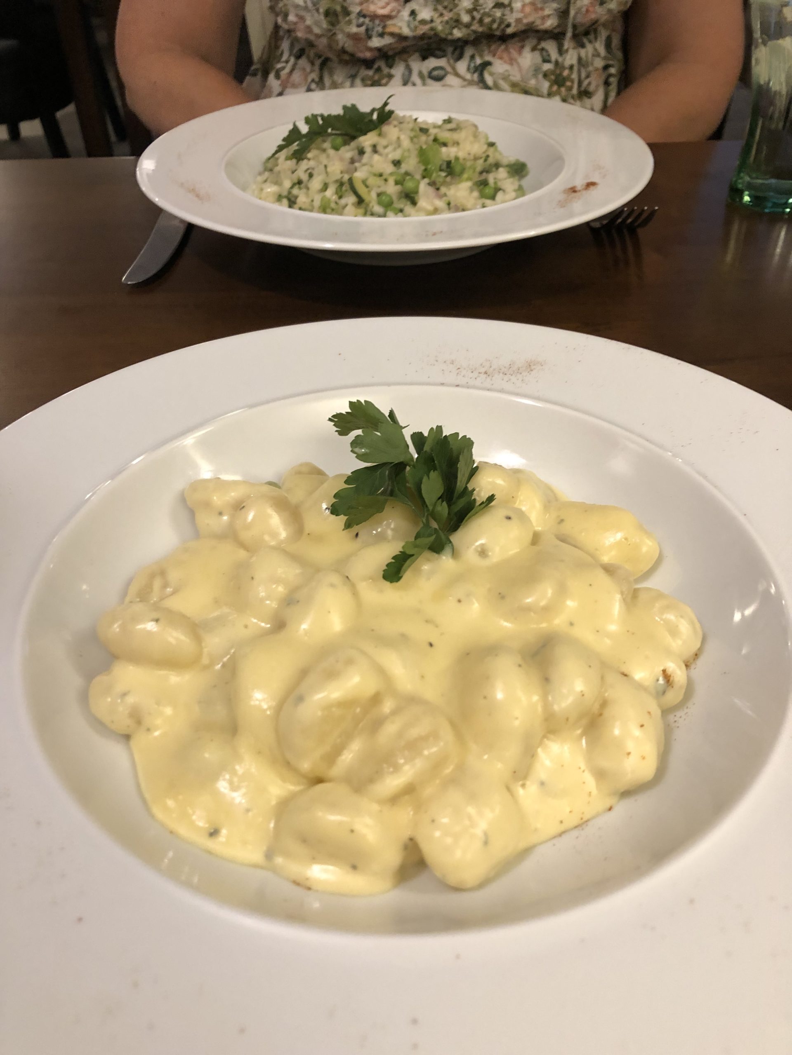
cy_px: 528
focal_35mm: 28
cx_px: 396
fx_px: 854
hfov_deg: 49.7
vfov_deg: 63.4
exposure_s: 1/17
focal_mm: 3.99
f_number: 1.8
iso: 64
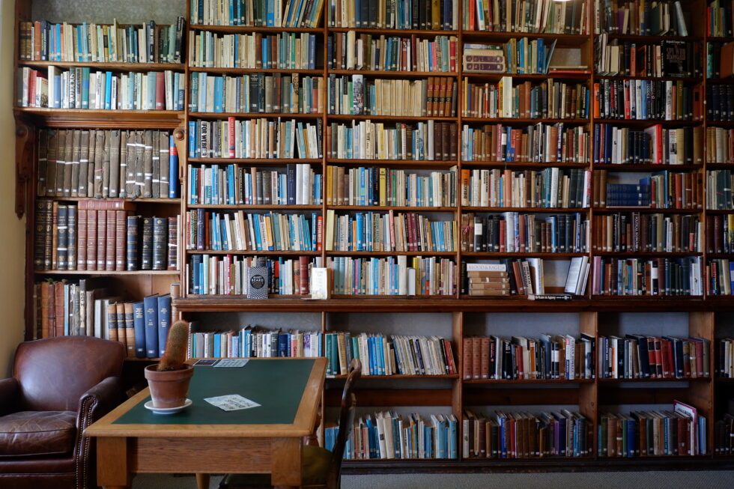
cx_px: 367
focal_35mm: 30
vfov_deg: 43.6
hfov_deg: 61.9
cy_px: 244
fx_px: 612
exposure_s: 1/42
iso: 800
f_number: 3.8
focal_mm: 20.1
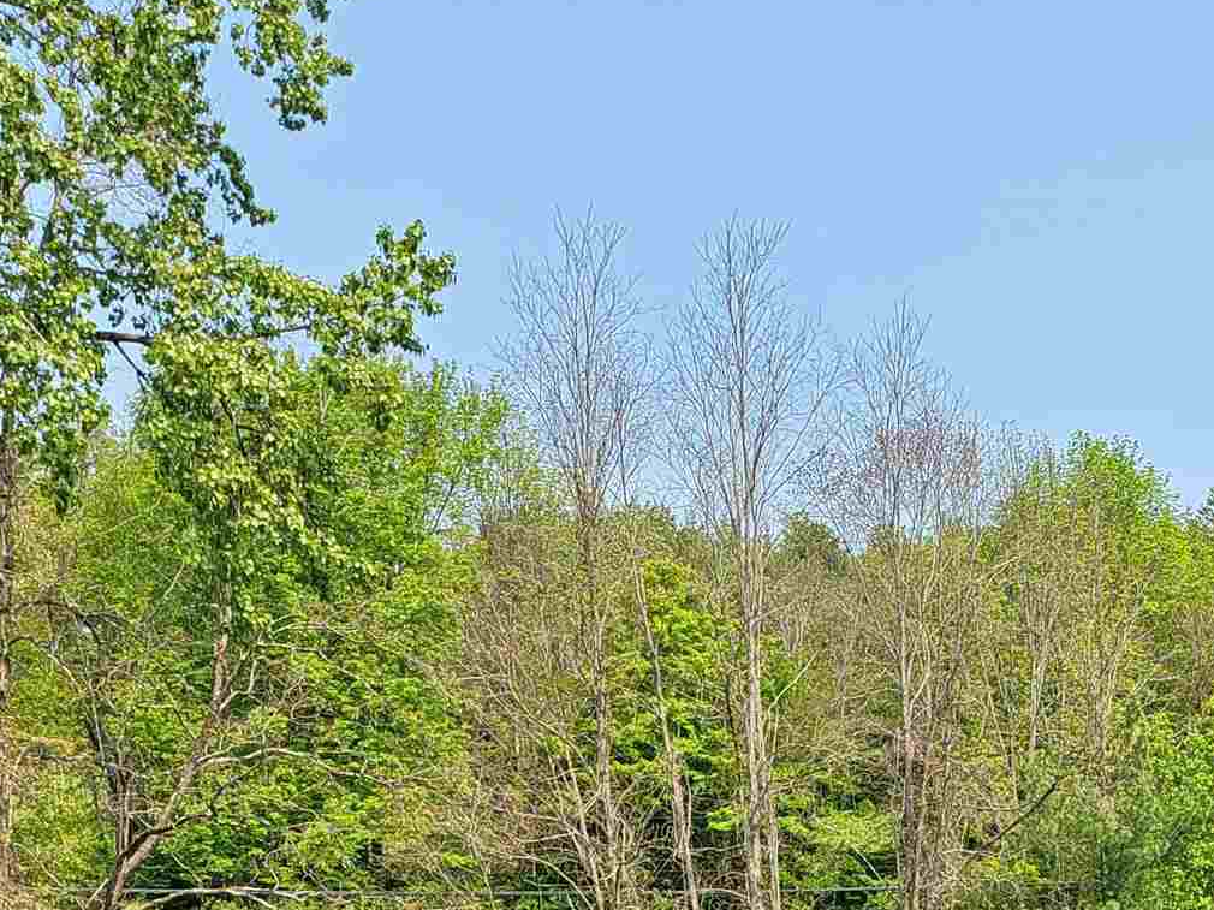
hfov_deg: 26.4
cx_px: 904
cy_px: 1218
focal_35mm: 73
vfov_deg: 18.6
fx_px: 2560
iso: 40
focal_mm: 5
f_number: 1.8
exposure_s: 1/1521
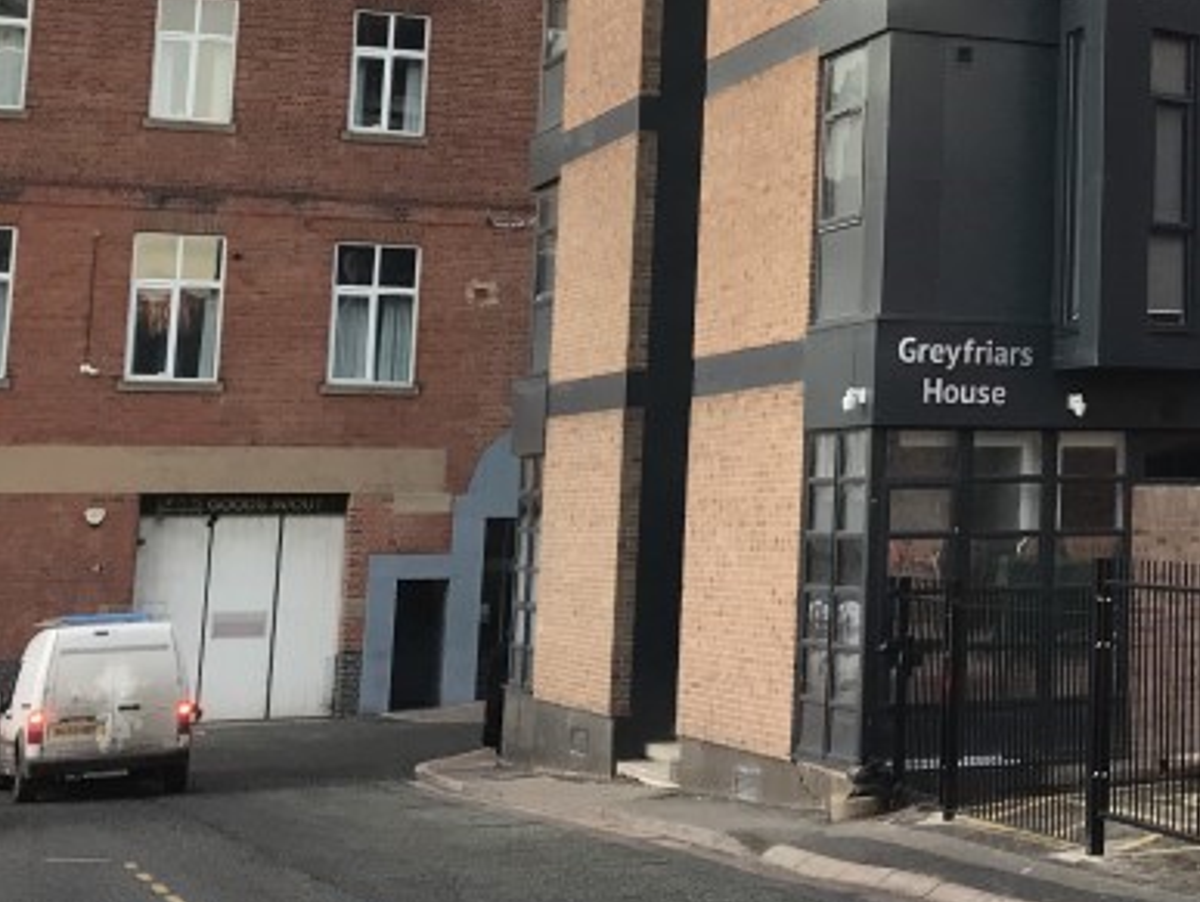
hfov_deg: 24.2
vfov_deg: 19.5
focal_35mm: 74
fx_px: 2568
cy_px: 81
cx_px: 1386
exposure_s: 1/100
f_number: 1.8
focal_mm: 3.99
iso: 40
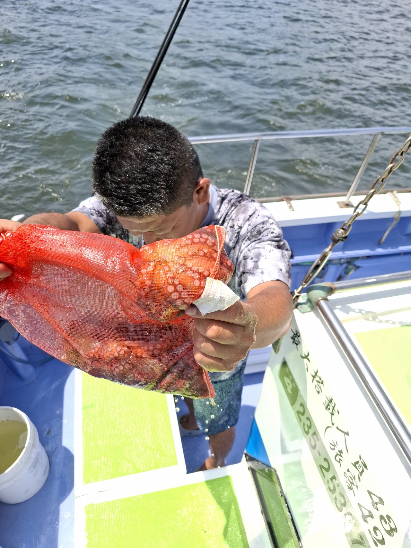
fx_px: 364
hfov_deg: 58.9
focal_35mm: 23
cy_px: 274
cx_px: 206
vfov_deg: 73.9
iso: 50
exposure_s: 1/1236
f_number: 1.8
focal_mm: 5.54
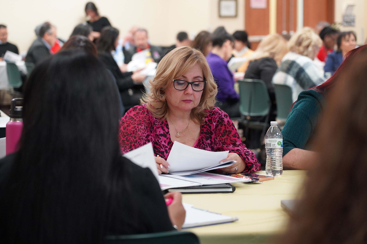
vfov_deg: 13.0
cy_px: 122
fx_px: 1069
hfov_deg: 19.5
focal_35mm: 105
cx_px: 184
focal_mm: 105
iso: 6400
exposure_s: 1/160
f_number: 4
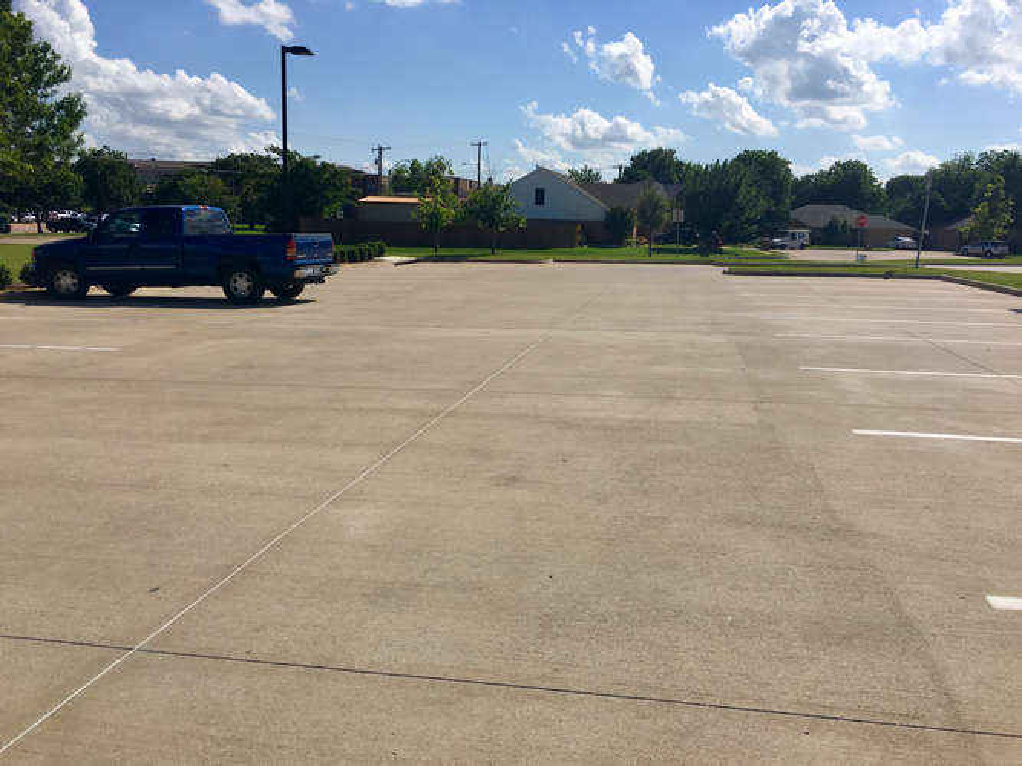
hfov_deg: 61.7
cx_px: 511
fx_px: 856
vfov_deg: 48.2
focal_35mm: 29
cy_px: 383
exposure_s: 1/3846
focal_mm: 4.15
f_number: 2.2
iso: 25
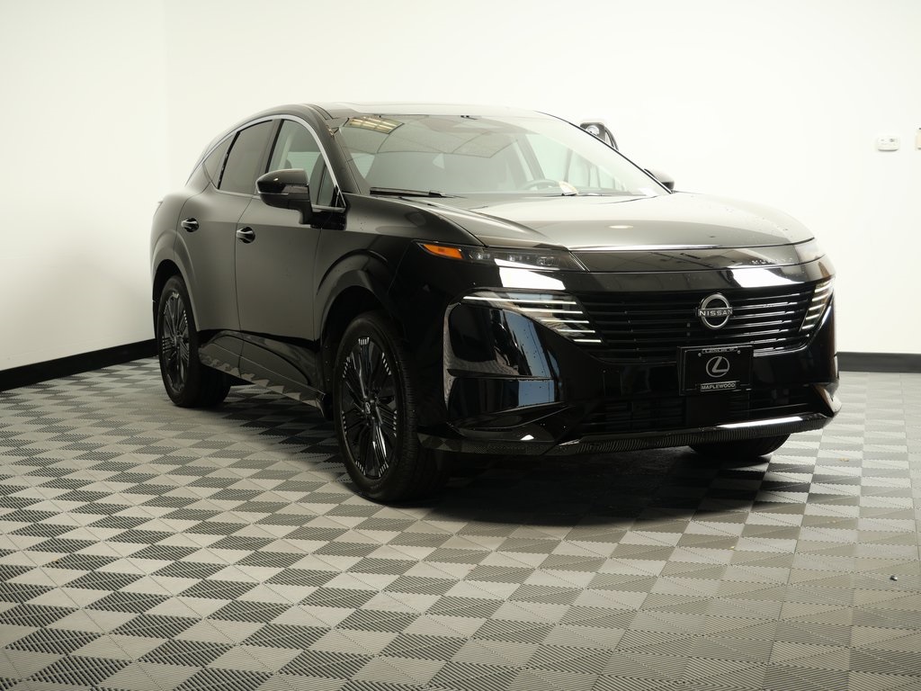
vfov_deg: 31.5
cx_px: 460
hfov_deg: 41.2
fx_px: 1224
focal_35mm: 46
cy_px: 346
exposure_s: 1/250
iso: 250
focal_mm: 23
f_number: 4.3
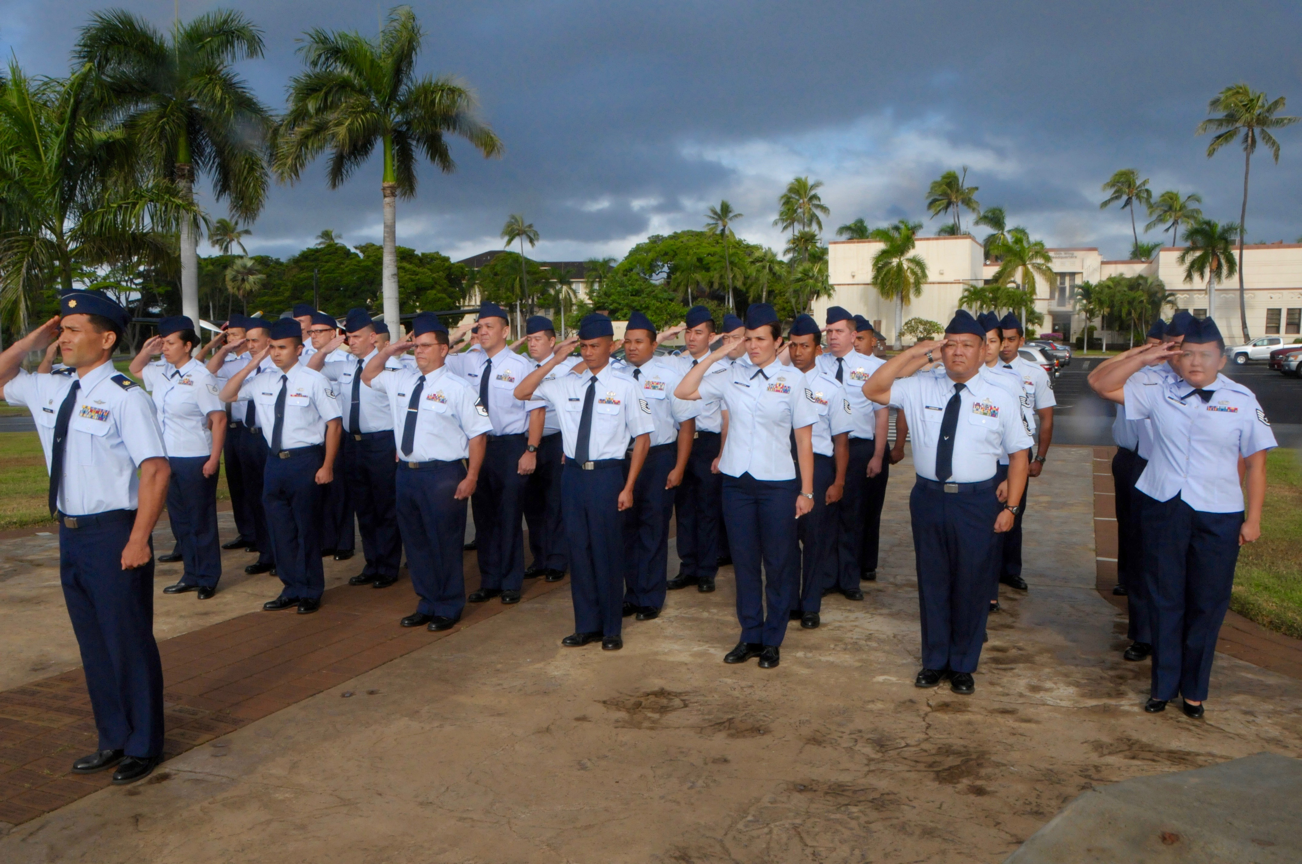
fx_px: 1084
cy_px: 432
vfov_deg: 43.5
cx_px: 651
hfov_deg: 62.0
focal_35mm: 30
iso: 1000
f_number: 18
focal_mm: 20
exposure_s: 1/500
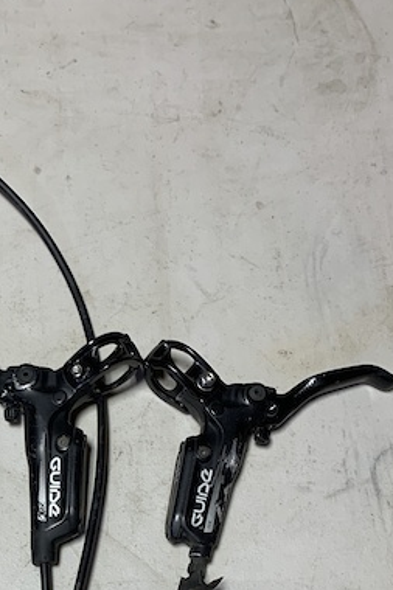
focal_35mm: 57
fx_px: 934
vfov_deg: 32.4
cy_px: 585
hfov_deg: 22.4
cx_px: -43
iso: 50
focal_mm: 4.25
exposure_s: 1/60
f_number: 1.8
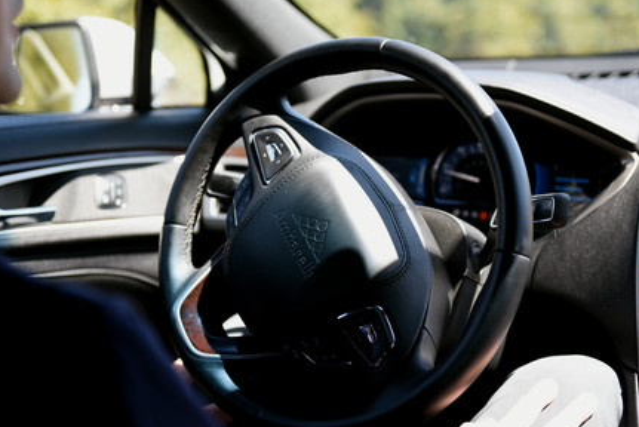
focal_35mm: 70
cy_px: 176
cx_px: 324
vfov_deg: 19.5
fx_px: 1243
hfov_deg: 28.8
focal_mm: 56
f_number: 2.8
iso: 500
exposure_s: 1/1000
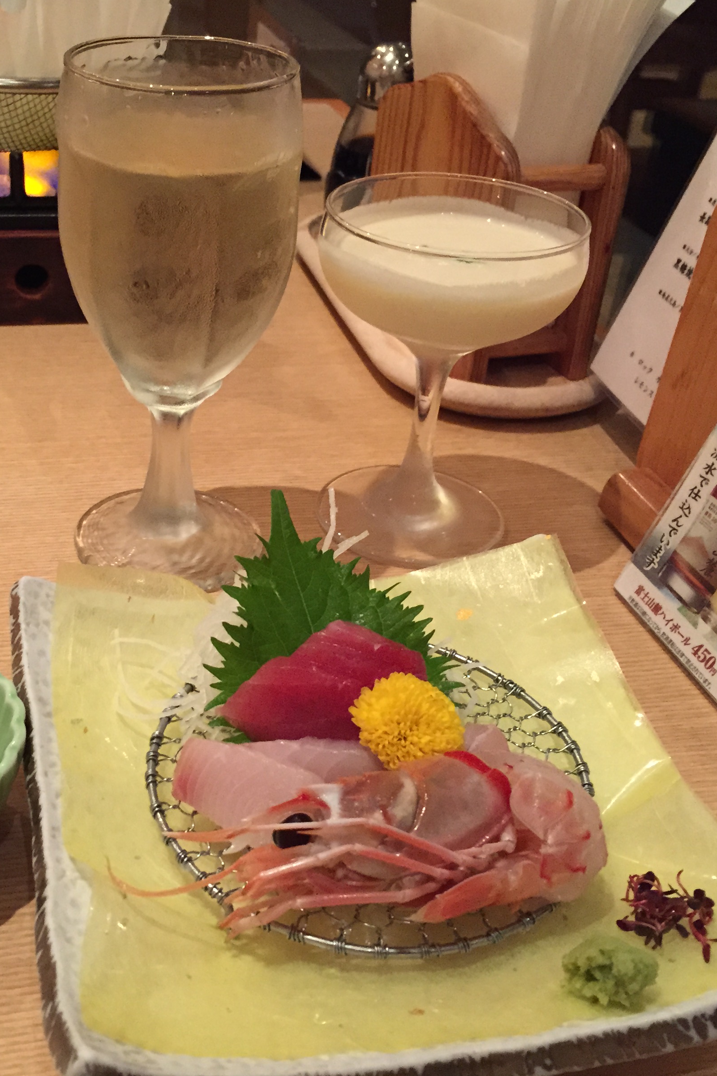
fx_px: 1225
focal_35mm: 41
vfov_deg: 47.4
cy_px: 531
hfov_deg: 32.2
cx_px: 212
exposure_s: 1/20
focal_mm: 4.15
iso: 250
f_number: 2.2
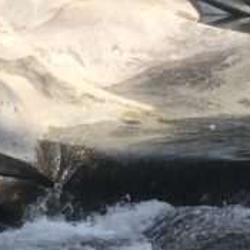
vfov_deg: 7.7
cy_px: 79
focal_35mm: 226
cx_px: 323
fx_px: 1847
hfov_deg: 7.7
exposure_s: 1/883
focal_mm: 3.99
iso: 20
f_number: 1.8
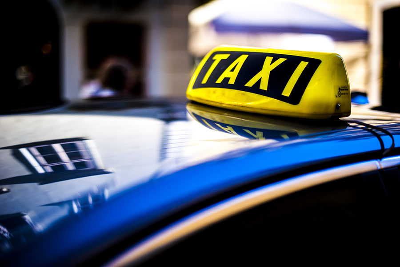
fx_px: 556
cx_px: 200
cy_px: 134
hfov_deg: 39.6
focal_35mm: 50
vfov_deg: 27.0
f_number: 1.4
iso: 200
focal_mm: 50
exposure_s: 1/3200
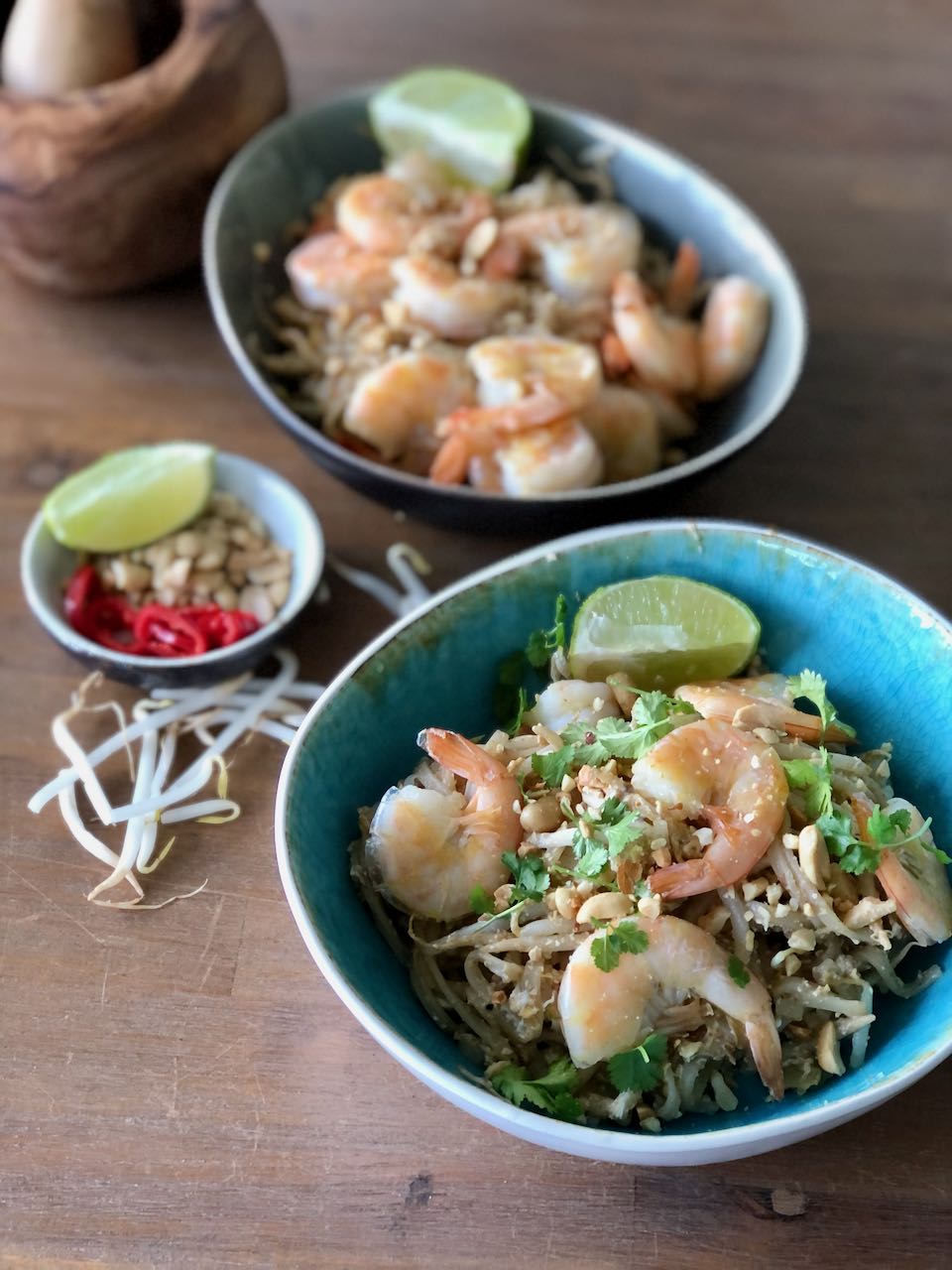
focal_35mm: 57
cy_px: 635
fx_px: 2090
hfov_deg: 25.7
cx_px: 476
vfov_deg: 33.8
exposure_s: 1/30
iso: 50
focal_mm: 6.6
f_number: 2.8
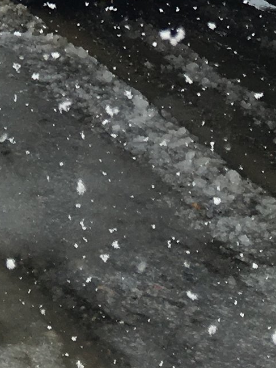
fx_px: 1583
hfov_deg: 9.9
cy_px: -515
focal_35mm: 149
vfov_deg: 11.1
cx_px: 3
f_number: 2.2
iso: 25
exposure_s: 1/2198
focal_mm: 4.15
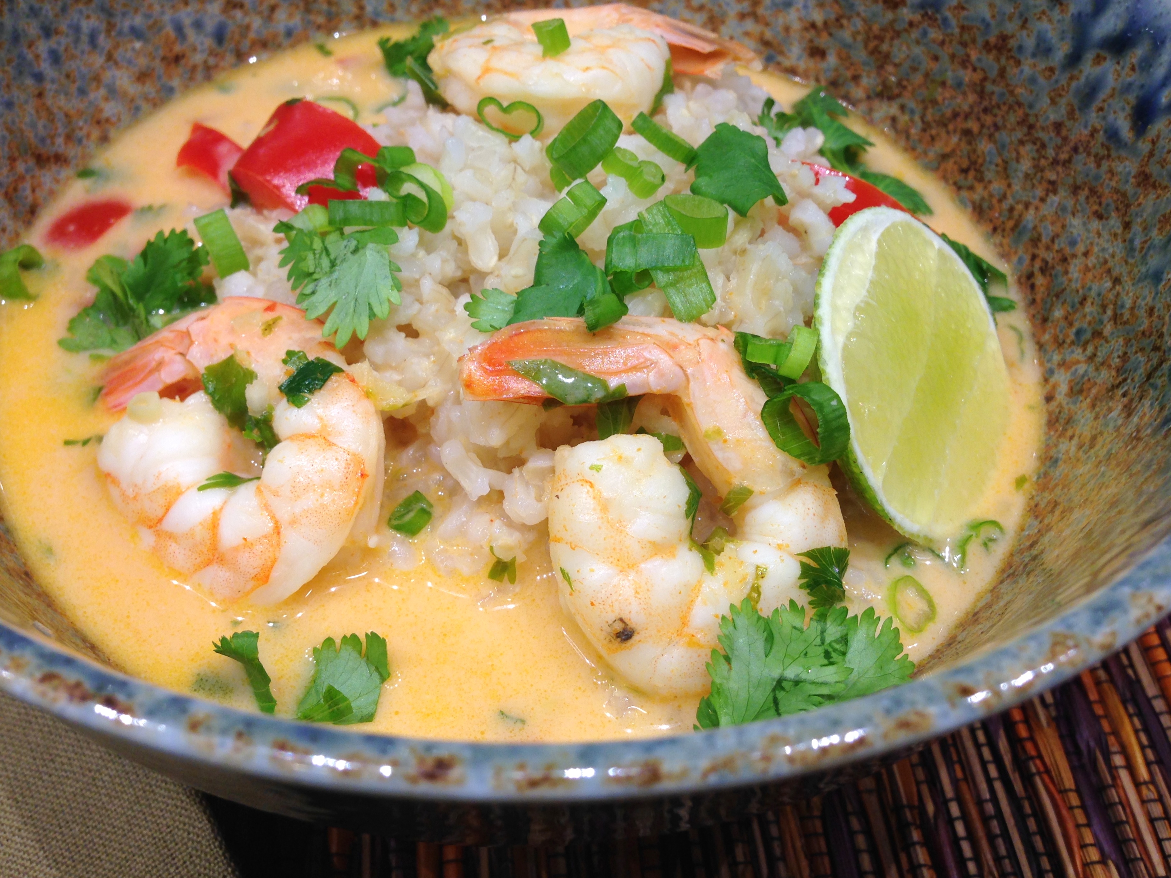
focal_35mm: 33
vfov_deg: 42.9
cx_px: 586
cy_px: 439
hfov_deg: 55.4
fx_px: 1116
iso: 50
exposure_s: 1/60
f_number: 2.4
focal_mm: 4.12
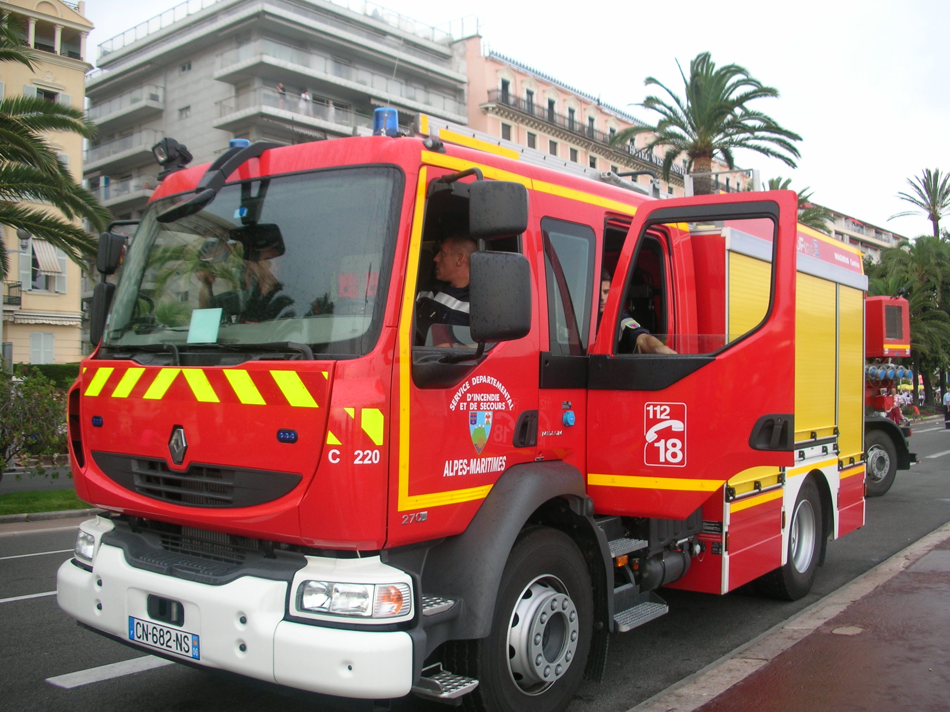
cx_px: 475
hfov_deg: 52.6
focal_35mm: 35
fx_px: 961
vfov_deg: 40.7
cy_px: 356
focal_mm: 5.8
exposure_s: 1/47
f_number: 3
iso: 50
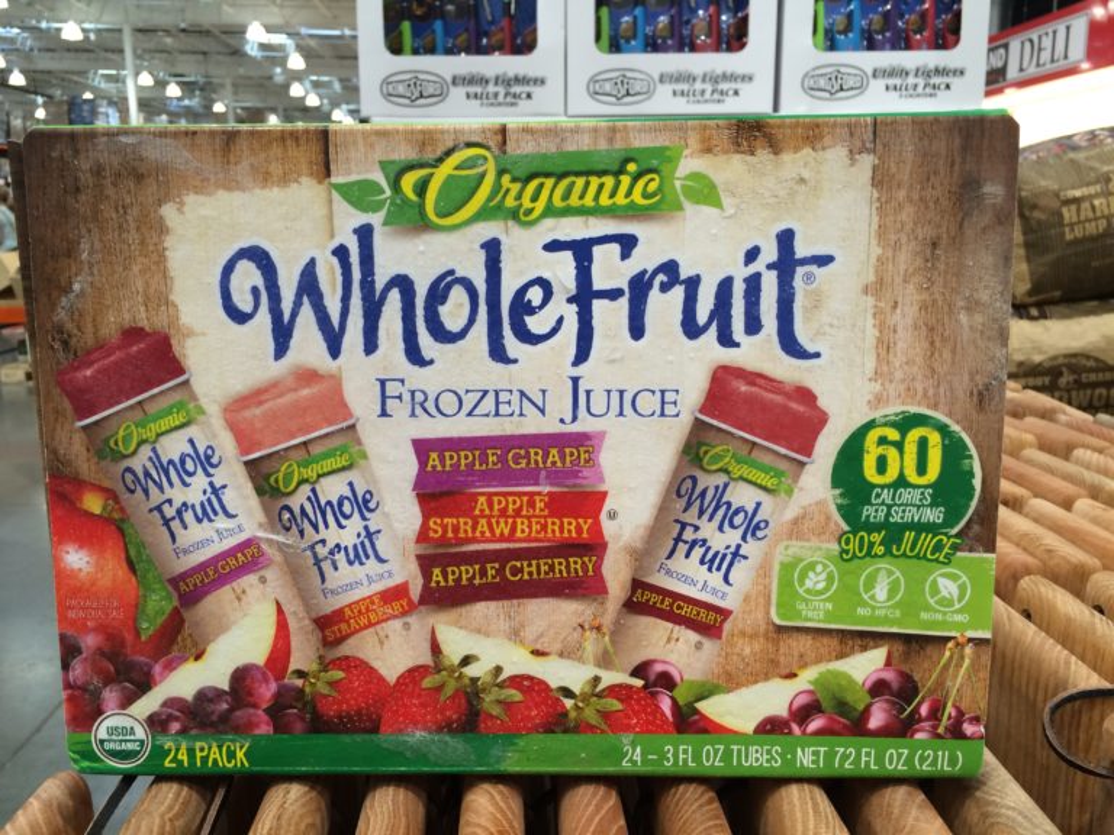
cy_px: 418
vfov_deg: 48.2
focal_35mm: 29
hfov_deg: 61.7
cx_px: 557
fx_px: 933
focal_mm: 4.15
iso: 64
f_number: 2.2
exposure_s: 1/30
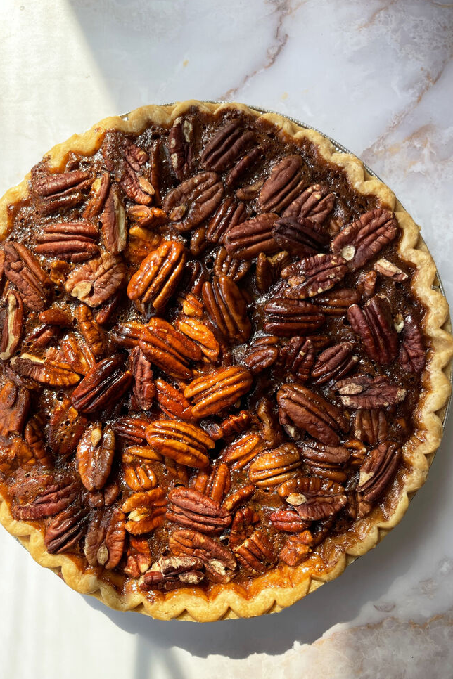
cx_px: 199
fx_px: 528
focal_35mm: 28
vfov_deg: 65.5
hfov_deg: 46.3
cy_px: 344
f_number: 1.6
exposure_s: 1/180
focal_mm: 5.1
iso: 32
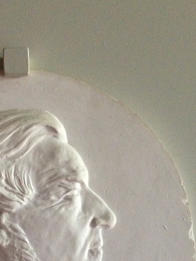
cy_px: 250
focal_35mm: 68
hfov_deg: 21.2
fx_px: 513
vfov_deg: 27.2
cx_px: 23
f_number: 2.4
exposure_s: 1/20
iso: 320
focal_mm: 4.12
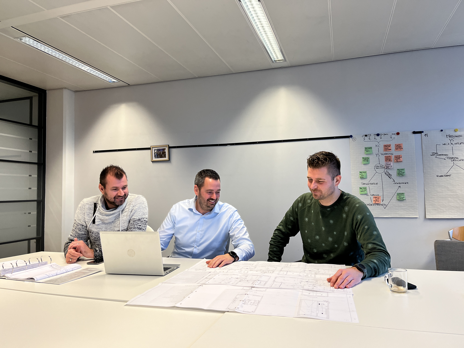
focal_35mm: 26
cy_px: 174
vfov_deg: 53.1
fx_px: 349
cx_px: 232
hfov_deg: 67.3
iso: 125
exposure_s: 1/100
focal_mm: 5.1
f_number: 1.6
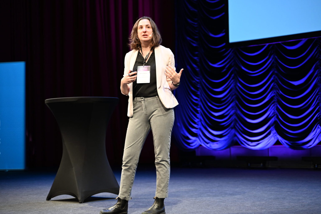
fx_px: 668
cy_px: 107
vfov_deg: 18.2
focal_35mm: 75
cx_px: 160
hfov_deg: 27.0
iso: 1100
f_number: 2.8
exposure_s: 1/125
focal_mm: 75
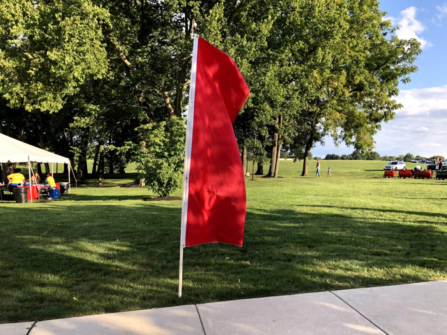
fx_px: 362
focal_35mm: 28
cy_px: 168
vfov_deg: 49.7
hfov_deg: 63.4
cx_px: 224
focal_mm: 3.99
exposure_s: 1/311
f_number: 1.8
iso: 20
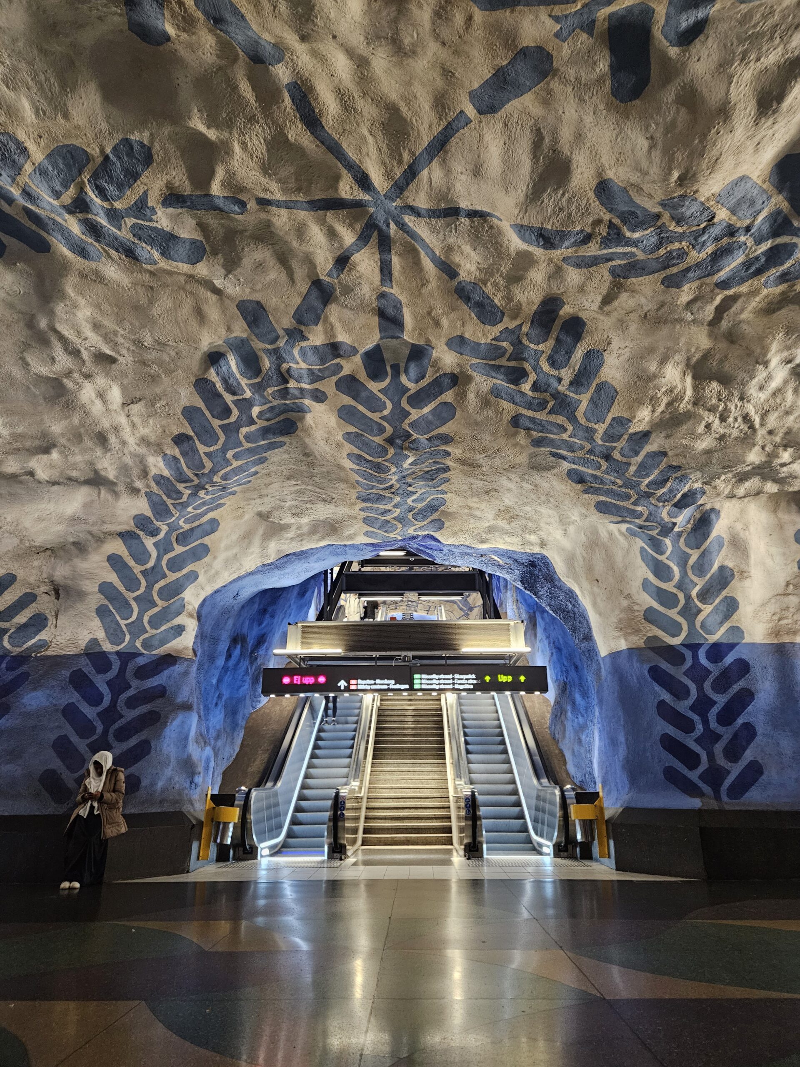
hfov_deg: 58.9
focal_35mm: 23
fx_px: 709
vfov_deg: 73.9
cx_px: 400
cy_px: 534
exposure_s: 1/25
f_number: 1.8
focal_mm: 5.4
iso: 500
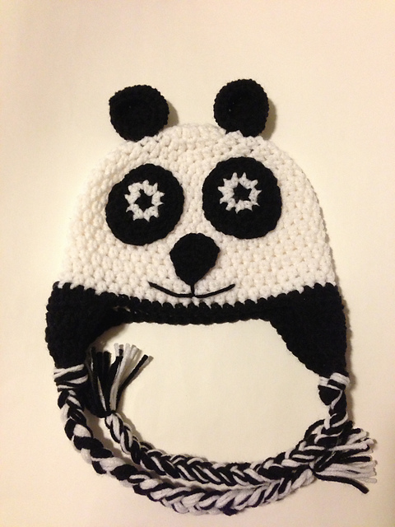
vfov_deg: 55.4
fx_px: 502
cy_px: 264
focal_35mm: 33
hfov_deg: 42.9
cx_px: 198
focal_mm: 4.13
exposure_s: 1/20
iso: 400
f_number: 2.4
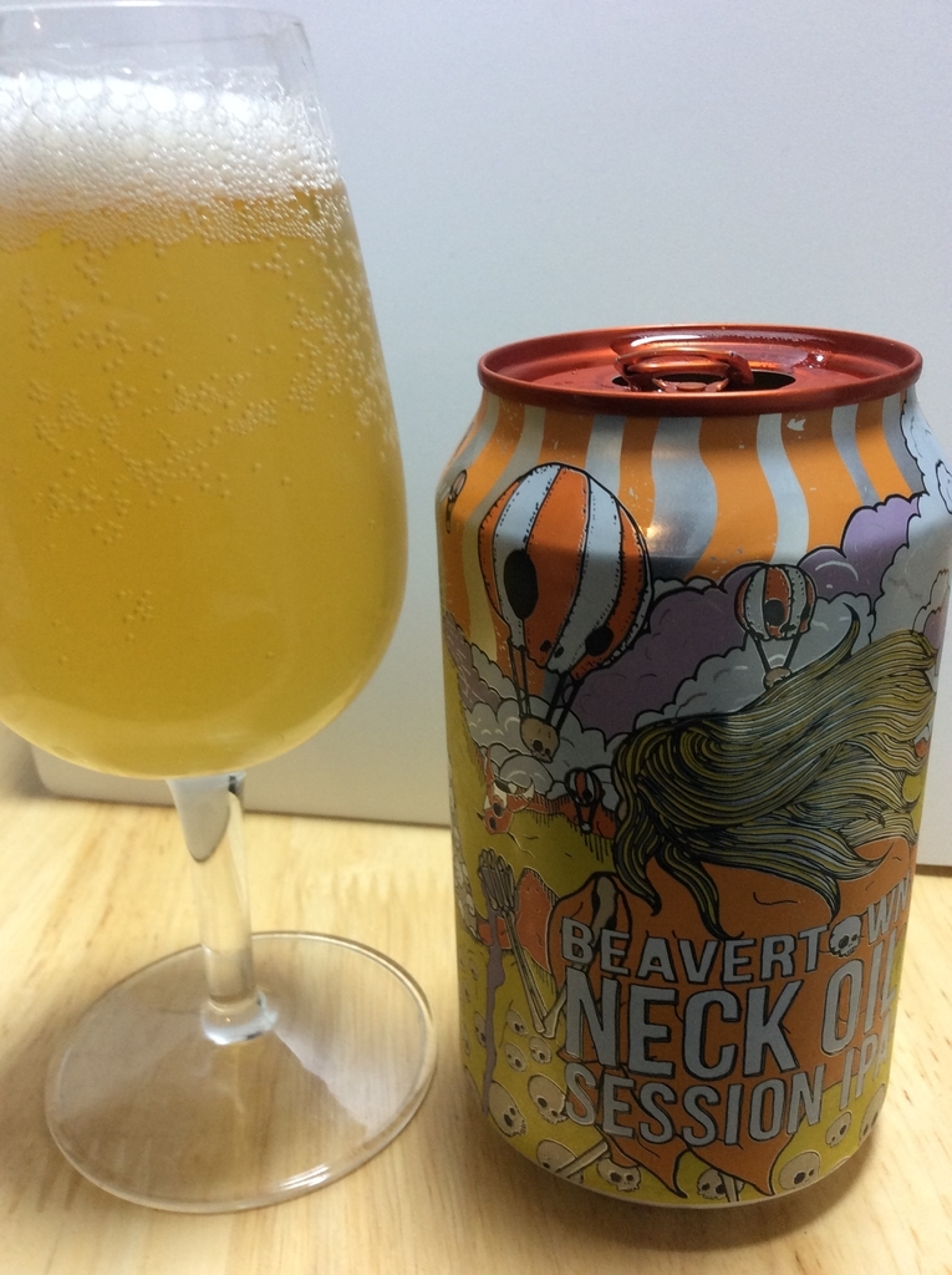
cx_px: 476
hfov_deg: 44.1
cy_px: 638
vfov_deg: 56.9
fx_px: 1176
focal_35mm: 32
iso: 80
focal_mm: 3.3
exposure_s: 1/24
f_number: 2.4
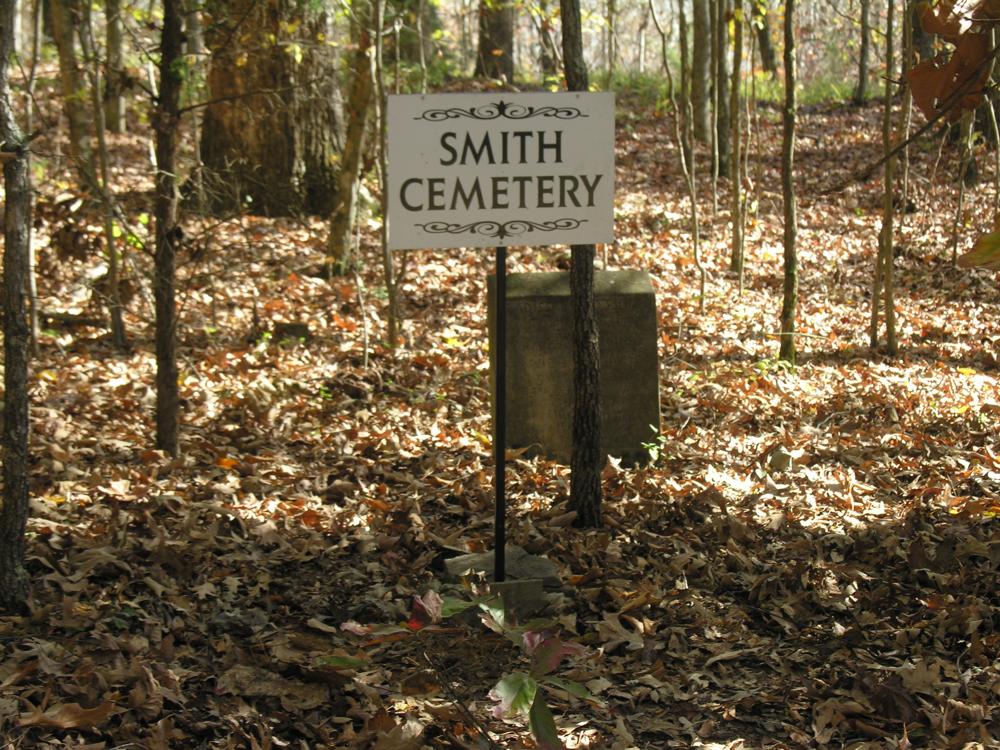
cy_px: 375
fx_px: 2253
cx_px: 500
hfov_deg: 25.0
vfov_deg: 18.9
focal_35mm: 78
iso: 50
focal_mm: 19.8
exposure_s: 1/55.4
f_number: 4.3
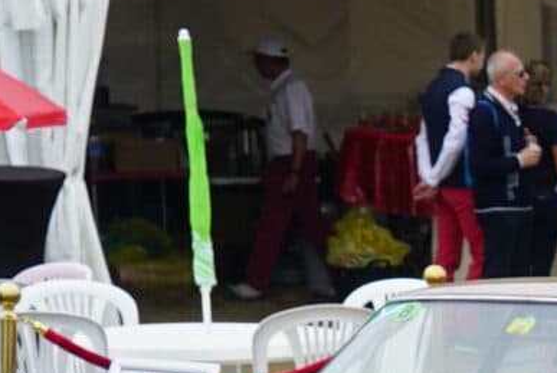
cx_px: 1100
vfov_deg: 7.1
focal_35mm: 185
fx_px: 2866
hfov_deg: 10.3
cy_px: 801
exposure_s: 1/80
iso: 100
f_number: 8
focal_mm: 35
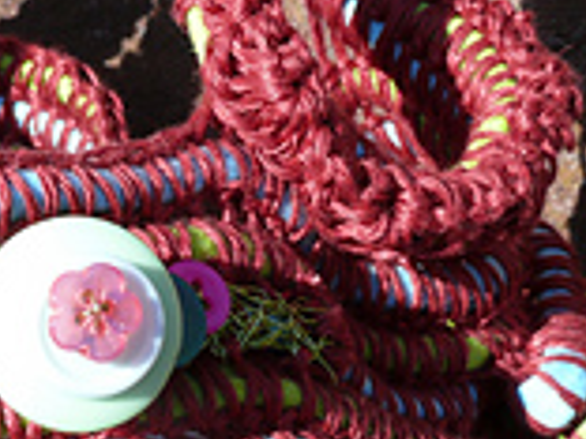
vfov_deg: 13.2
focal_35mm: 112
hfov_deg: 17.2
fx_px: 1896
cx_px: 23
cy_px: 246
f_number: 5.6
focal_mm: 7.4
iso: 100
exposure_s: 1/250
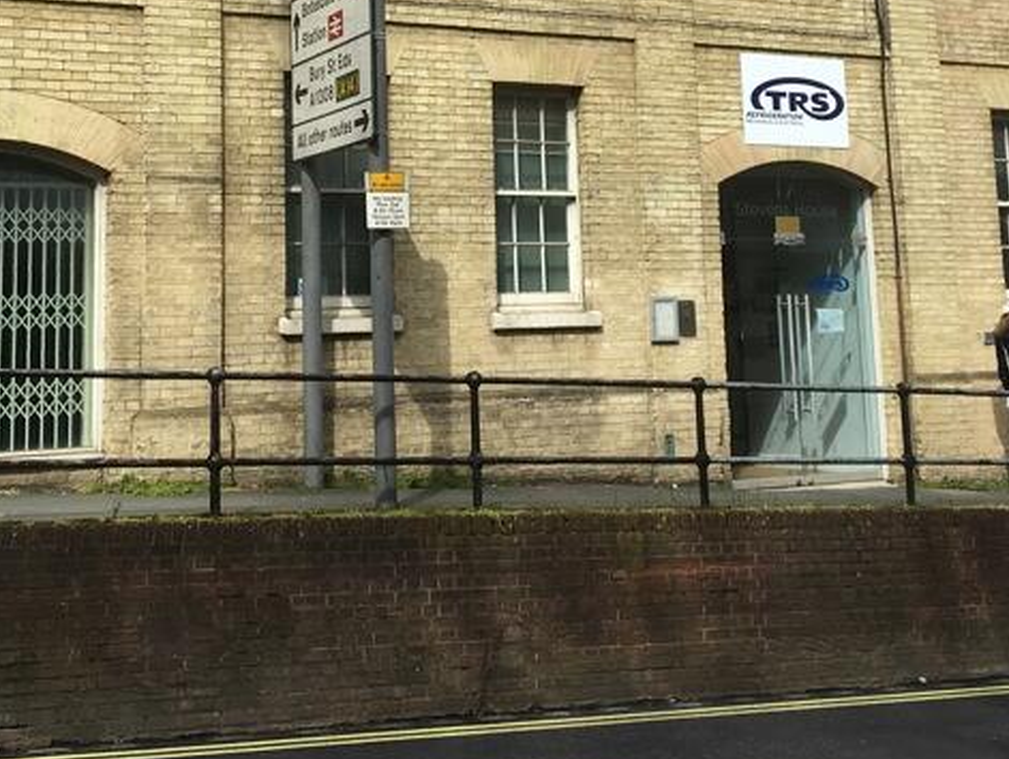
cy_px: 2
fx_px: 1838
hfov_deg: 30.7
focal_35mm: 63
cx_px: 428
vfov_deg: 22.4
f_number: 2.2
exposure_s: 1/1304
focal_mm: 4.15
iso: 25
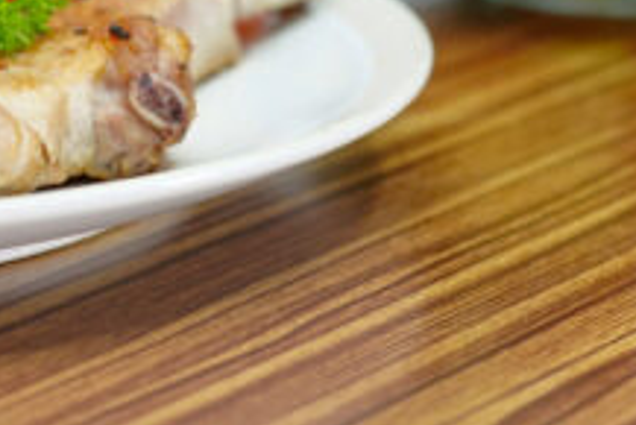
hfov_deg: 11.4
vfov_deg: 7.7
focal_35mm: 177
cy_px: -91
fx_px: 3129
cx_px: -59
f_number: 2.8
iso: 2000
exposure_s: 1/60
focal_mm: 50
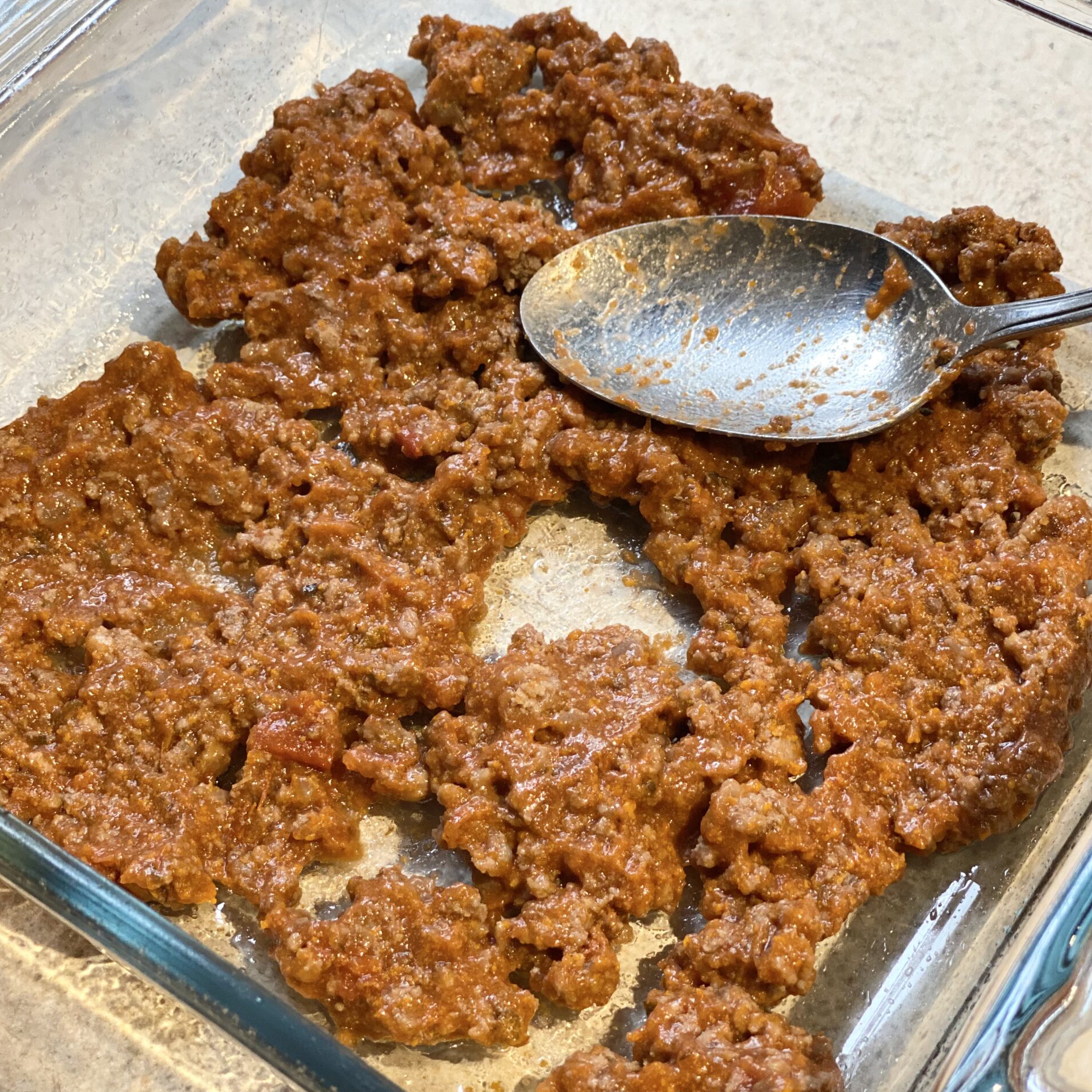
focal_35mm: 62
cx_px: 541
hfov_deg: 27.7
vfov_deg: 27.7
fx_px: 2213
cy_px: 527
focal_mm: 6
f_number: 2
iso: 125
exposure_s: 1/60
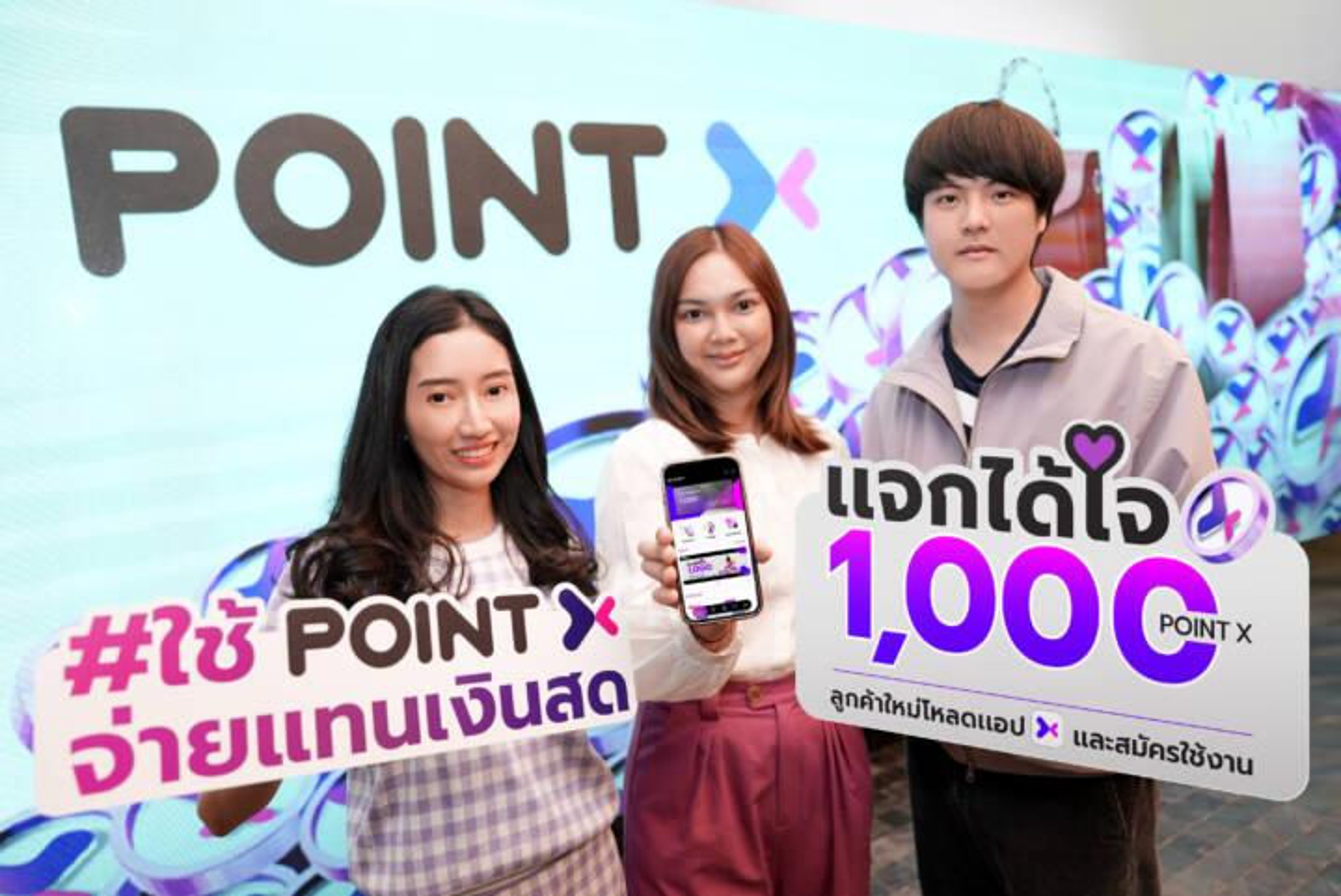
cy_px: 448
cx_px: 670
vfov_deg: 49.6
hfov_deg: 69.4
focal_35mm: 26
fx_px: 969
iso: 640
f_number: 2.8
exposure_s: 1/125
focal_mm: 26
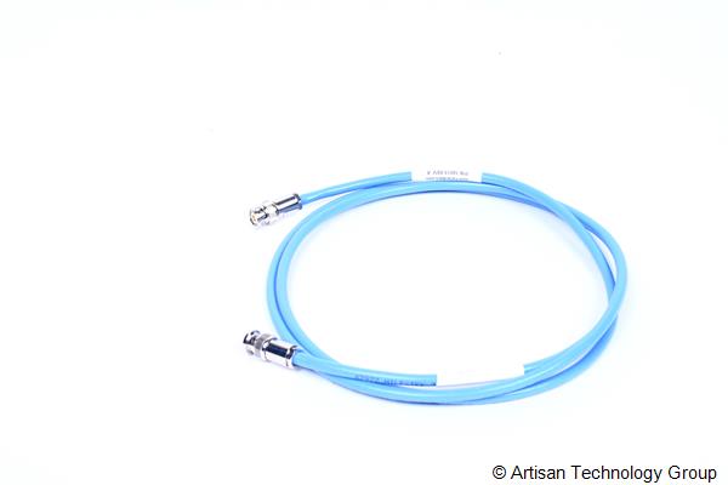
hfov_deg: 31.9
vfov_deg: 21.6
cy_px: 242
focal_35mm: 63
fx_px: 1274
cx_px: 364
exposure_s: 1/200
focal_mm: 42
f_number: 13
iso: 200
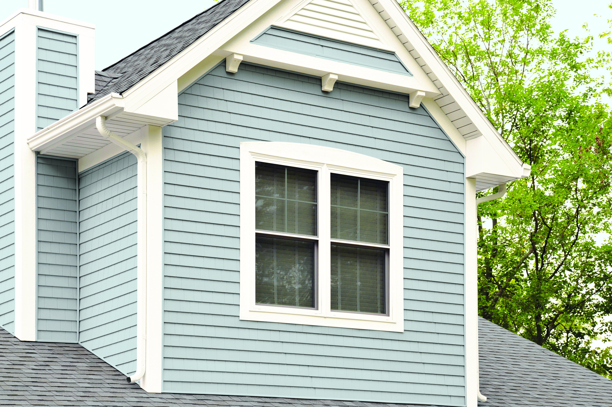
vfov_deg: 15.7
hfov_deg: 23.4
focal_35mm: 87
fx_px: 1477
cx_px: 306
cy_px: 204
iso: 200
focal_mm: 58
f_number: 8
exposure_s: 1/100
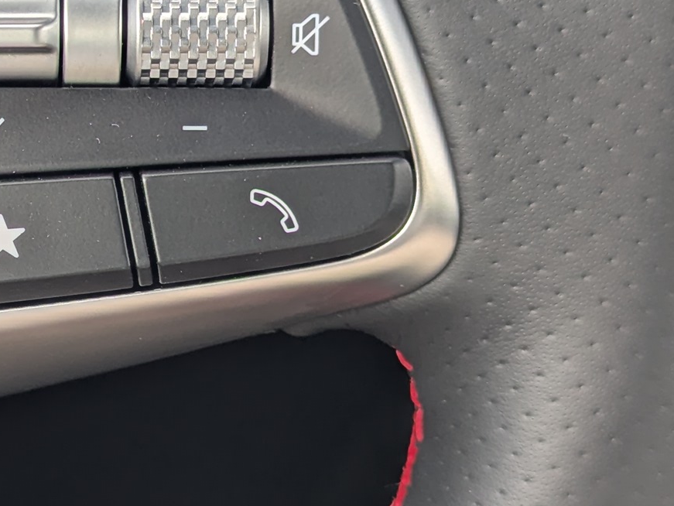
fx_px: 2747
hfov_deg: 13.7
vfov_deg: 10.5
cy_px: 196
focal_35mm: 141
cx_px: -85
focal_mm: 6.81
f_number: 1.85
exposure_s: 1/192
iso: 59
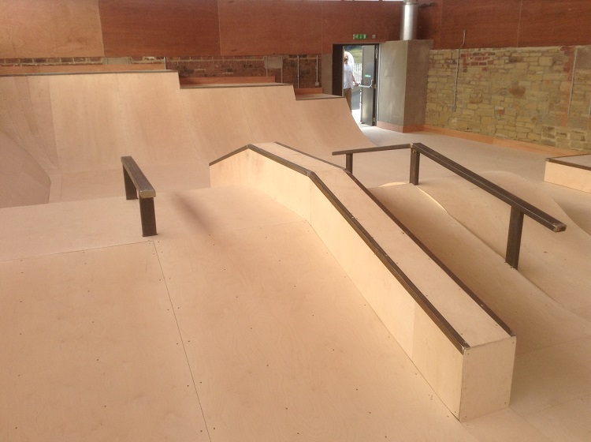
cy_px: 221
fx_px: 563
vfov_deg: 42.8
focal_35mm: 33
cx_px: 296
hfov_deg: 55.4
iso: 32
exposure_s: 1/220
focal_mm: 3.3
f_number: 2.4
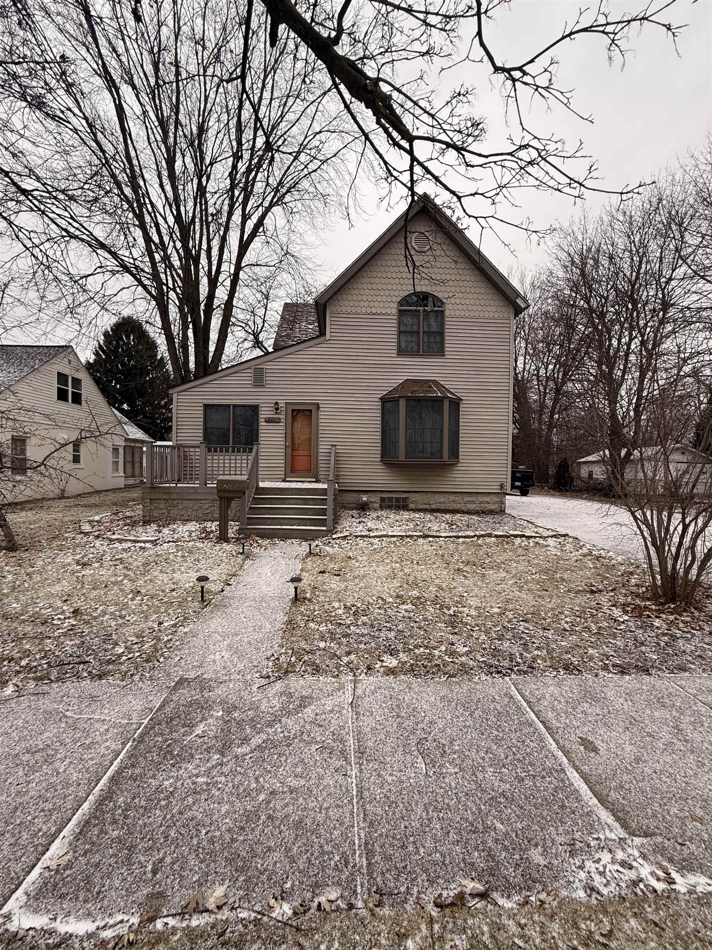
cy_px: 475
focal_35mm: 14
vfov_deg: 102.1
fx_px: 384
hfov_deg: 85.7
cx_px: 356
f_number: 2.2
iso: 64
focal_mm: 2.22
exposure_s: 1/99
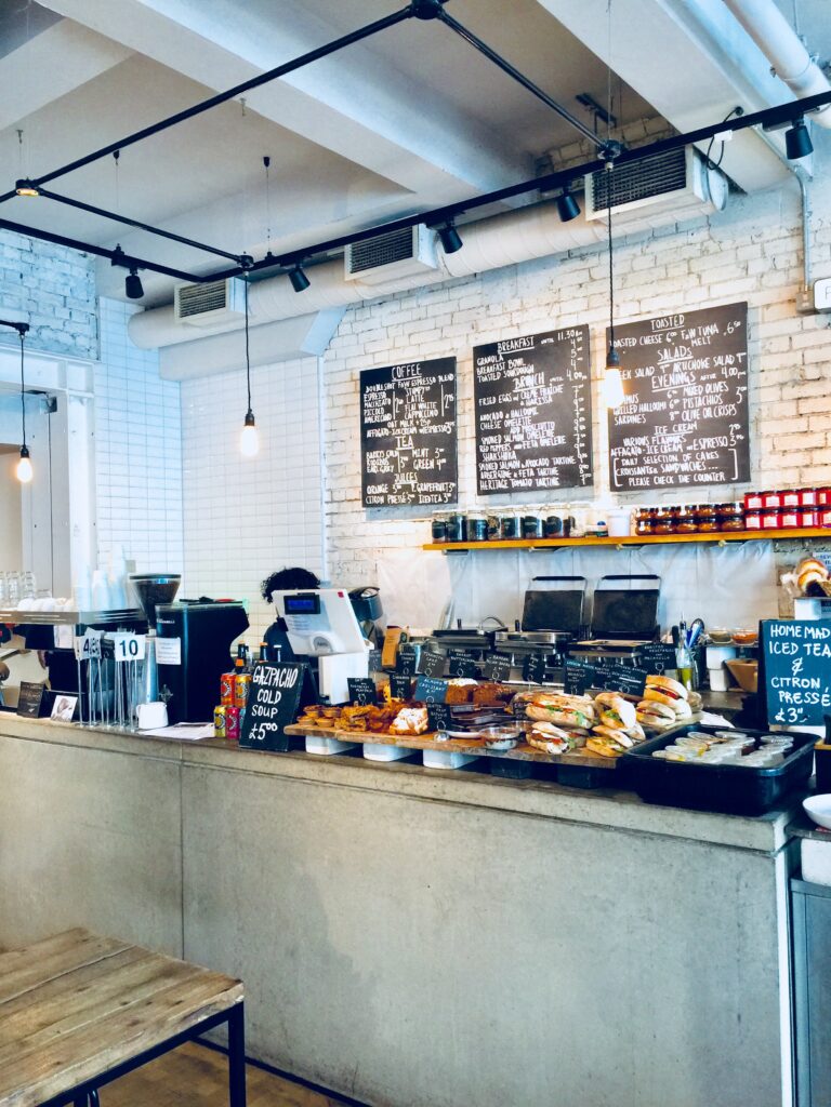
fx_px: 928
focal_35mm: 29
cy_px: 554
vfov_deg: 61.7
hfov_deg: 48.2
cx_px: 416
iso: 50
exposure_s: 1/33
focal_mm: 4.15
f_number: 2.2
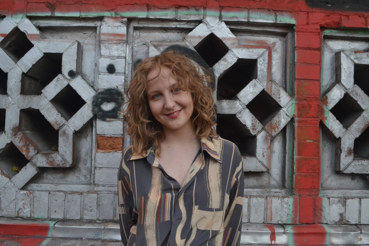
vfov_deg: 40.0
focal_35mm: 33
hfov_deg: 57.2
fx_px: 338
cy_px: 123
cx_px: 184
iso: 1600
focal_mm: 22
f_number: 13
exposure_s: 1/80
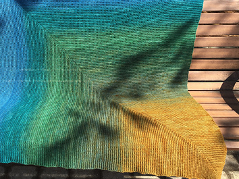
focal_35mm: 41
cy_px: 81
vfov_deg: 35.1
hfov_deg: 44.9
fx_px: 283
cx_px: 75
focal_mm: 4.15
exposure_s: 1/760
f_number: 2.2
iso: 32
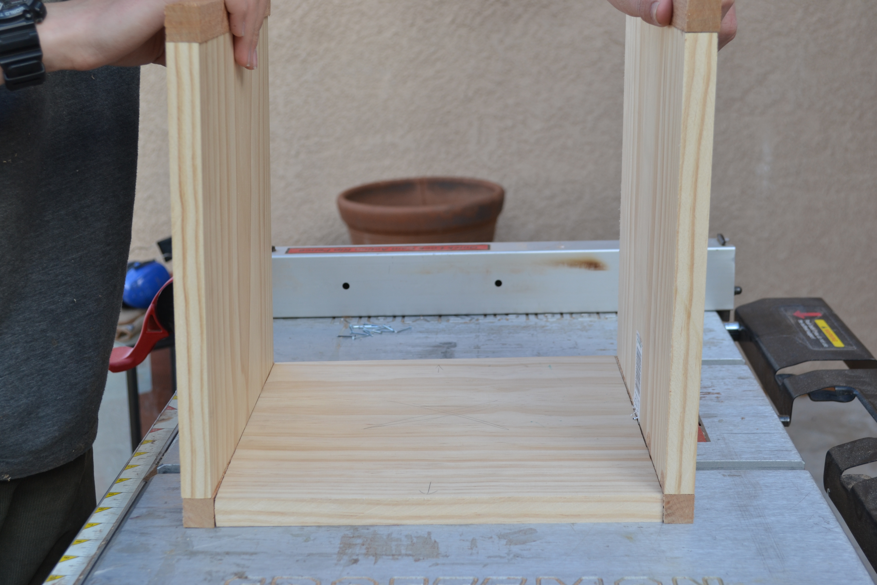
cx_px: 438
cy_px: 292
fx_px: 1279
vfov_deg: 25.8
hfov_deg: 37.9
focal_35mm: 52
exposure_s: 1/125
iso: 200
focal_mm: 35
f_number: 5.6
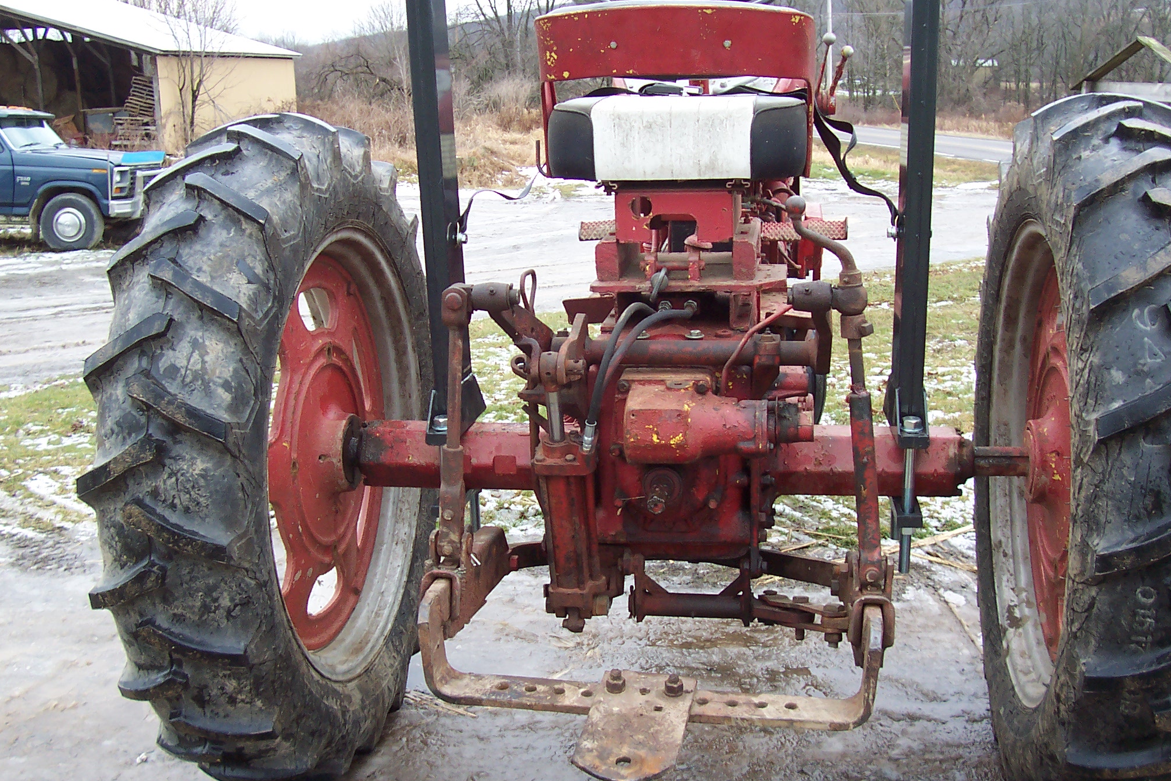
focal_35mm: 39
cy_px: 408
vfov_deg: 34.2
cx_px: 579
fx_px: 1269
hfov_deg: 49.5
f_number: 2.8
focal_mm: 5.6
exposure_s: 1/125
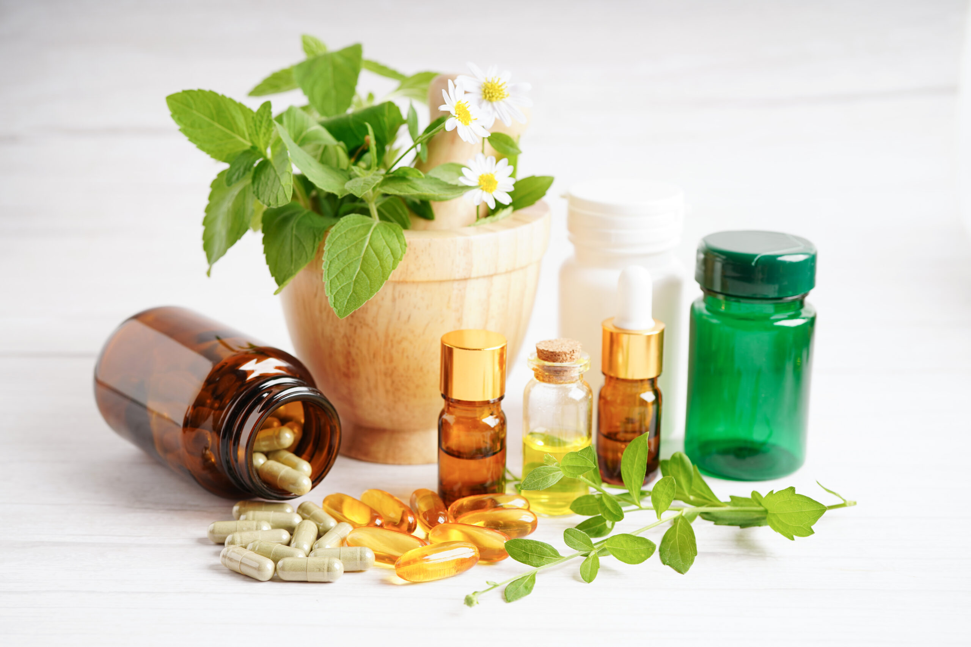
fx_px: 1349
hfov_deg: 39.6
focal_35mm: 50
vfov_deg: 27.0
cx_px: 486
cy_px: 324
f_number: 5.6
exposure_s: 1/250
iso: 100
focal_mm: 50
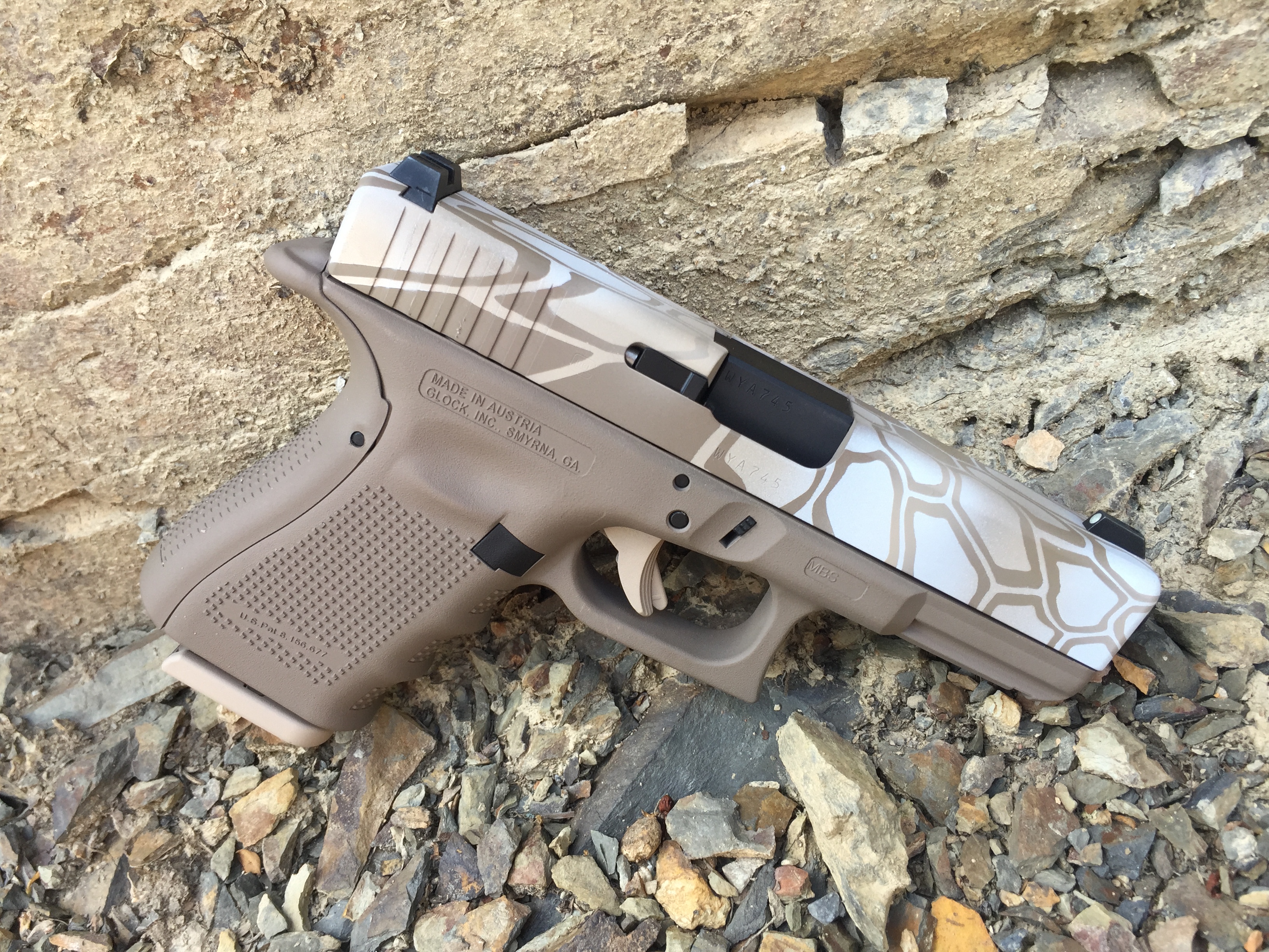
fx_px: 1063
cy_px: 476
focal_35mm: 29
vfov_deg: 48.2
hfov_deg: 61.7
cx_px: 634
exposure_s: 1/120
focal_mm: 4.15
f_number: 2.2
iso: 40
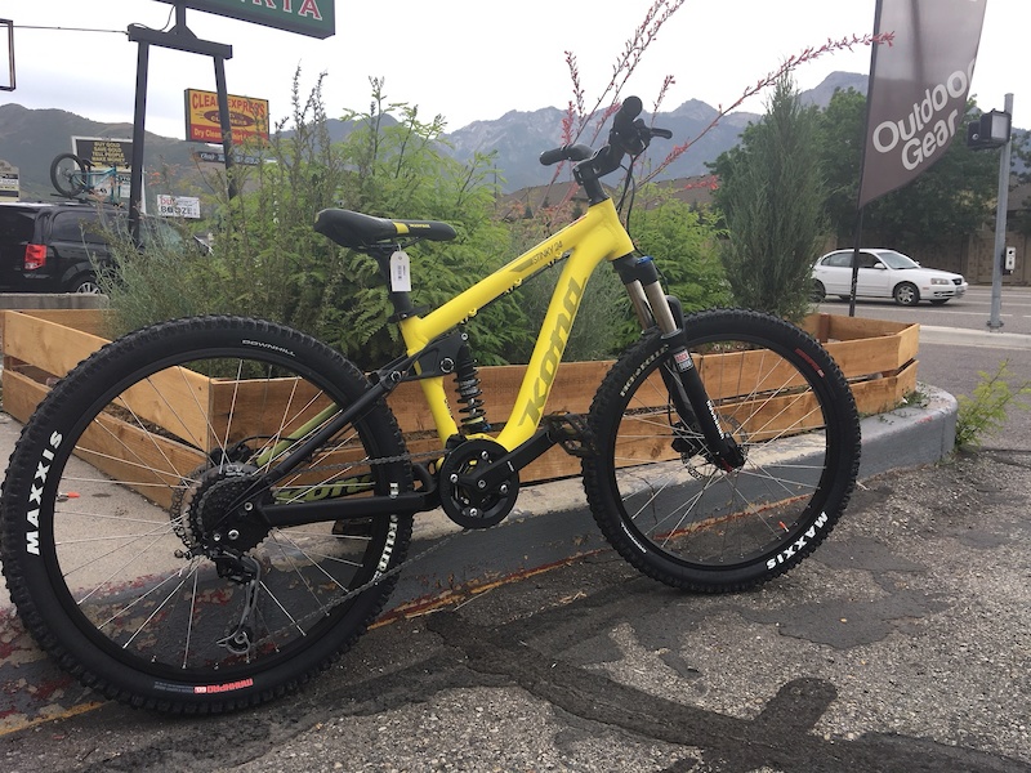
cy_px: 386
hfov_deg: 61.7
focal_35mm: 29
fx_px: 864
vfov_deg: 48.2
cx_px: 516
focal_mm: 4.15
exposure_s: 1/396
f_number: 2.2
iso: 25
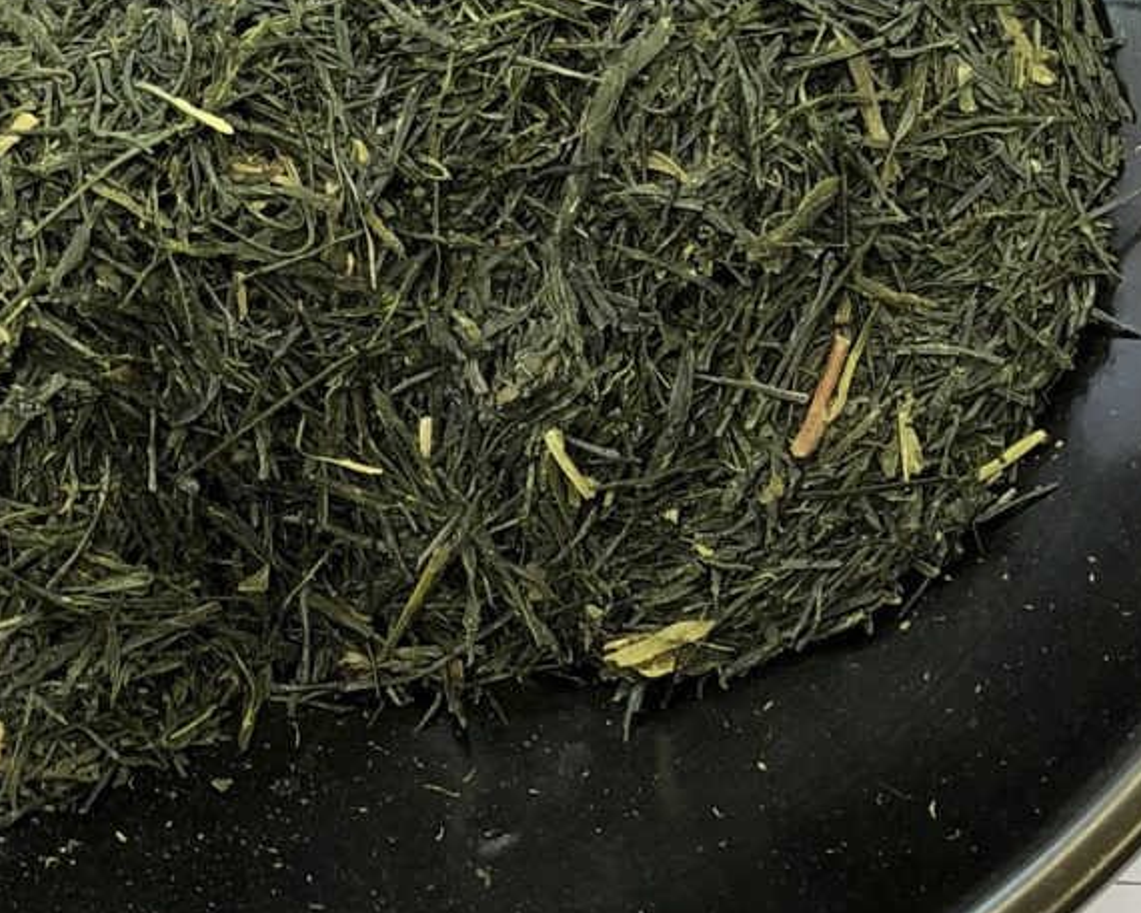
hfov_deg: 20.5
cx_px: 206
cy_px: 4
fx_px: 3107
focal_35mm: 92
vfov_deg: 16.4
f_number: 1.8
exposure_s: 1/15
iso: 40
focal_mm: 3.99
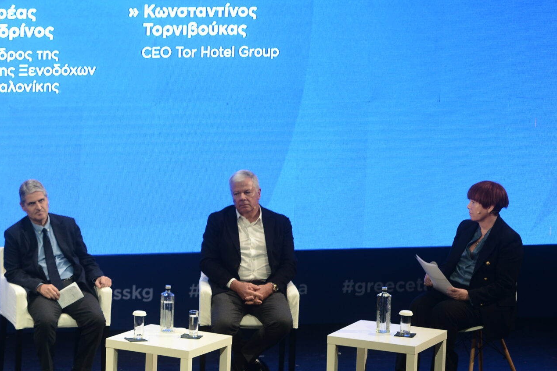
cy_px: 167
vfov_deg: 6.1
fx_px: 3496
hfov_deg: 9.1
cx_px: 37
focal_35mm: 226
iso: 800
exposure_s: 1/125
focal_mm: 112
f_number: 2.8
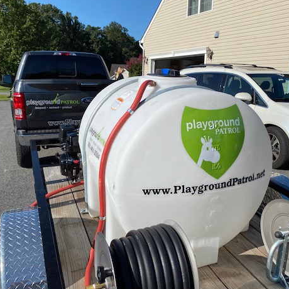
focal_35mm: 32
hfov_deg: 51.0
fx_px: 302
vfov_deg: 51.1
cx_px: 161
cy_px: 146
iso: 32
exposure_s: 1/5025
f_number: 1.8
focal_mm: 4.25
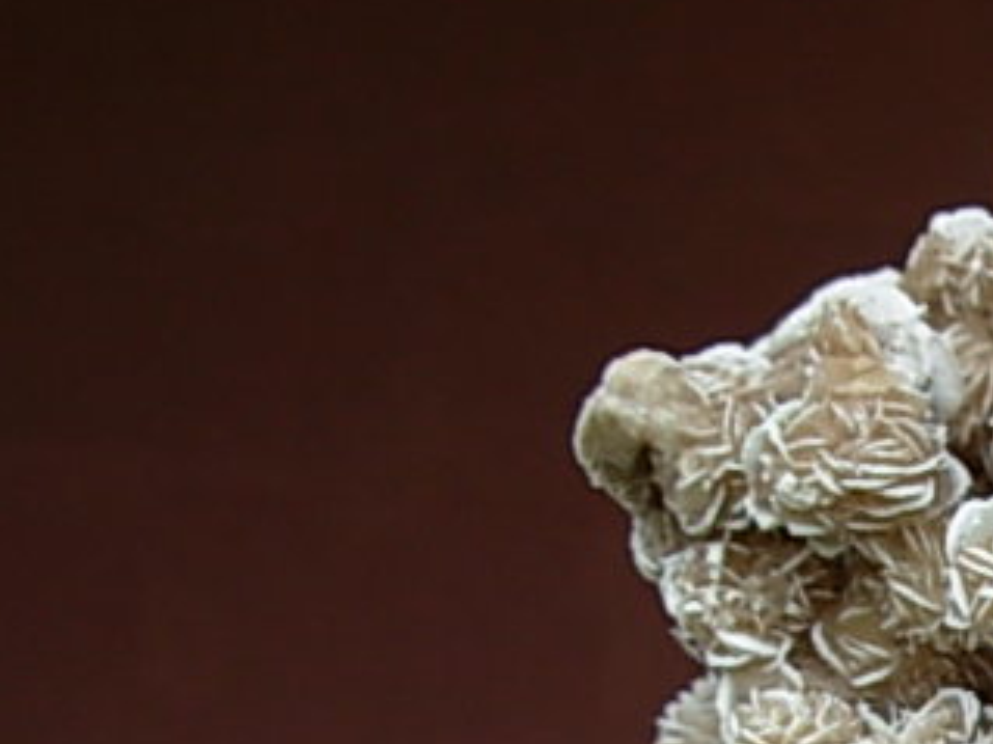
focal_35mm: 122
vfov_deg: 11.7
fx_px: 3498
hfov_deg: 15.0
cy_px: 1024
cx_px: 1482
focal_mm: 6.3
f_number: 2.9
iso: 50
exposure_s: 1/395
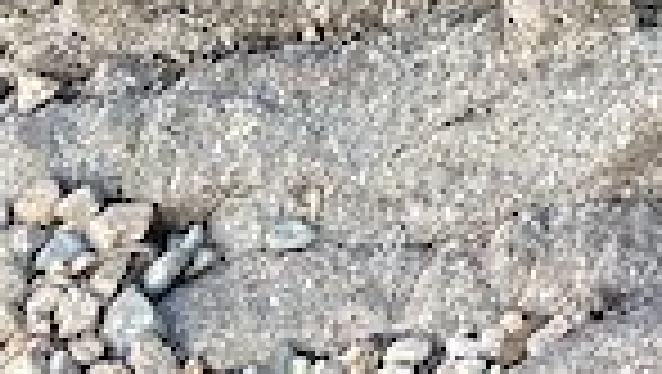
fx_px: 2706
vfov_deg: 6.5
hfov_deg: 12.3
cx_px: 1338
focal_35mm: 154
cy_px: -1077
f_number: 1.8
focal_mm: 4.25
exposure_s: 1/121
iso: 100
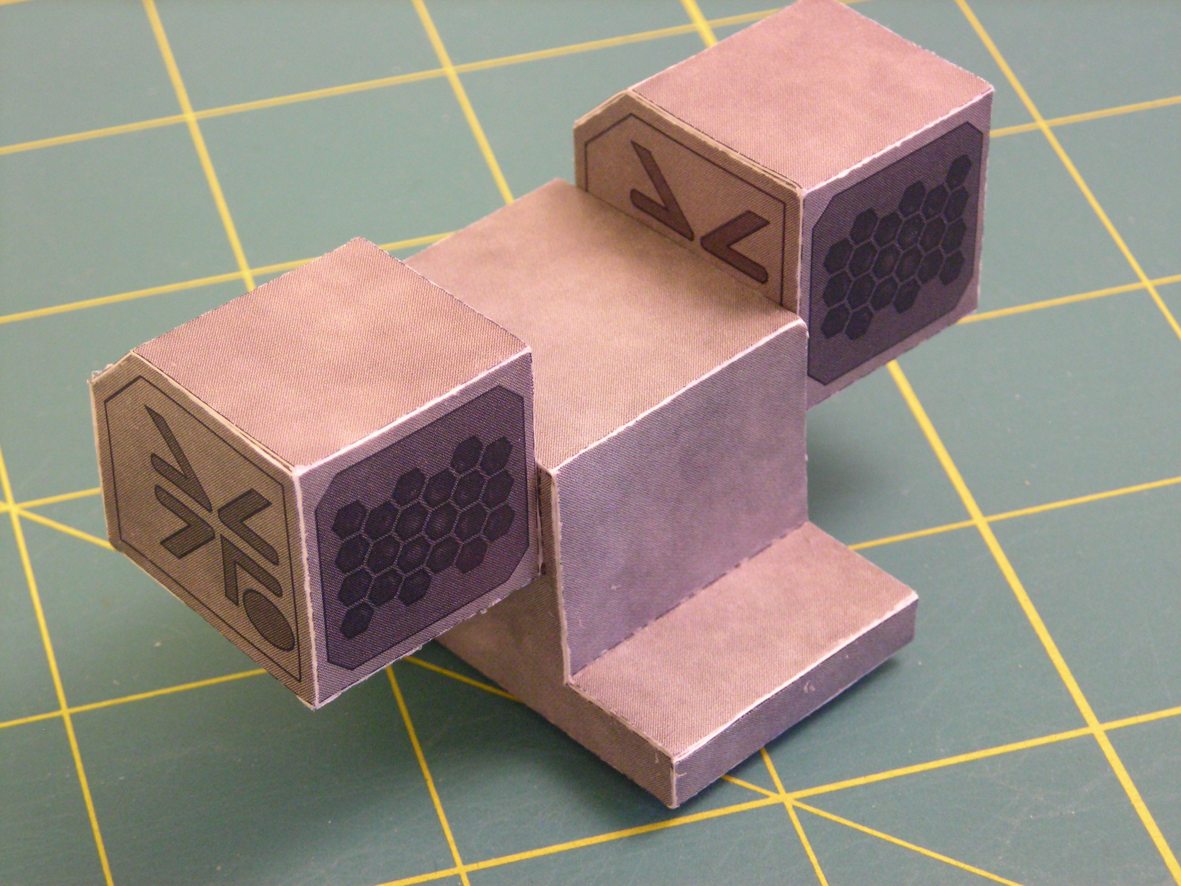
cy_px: 443
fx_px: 3958
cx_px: 590
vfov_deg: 12.8
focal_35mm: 116
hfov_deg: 17.0
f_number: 5.3
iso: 200
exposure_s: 1.63
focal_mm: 19.2
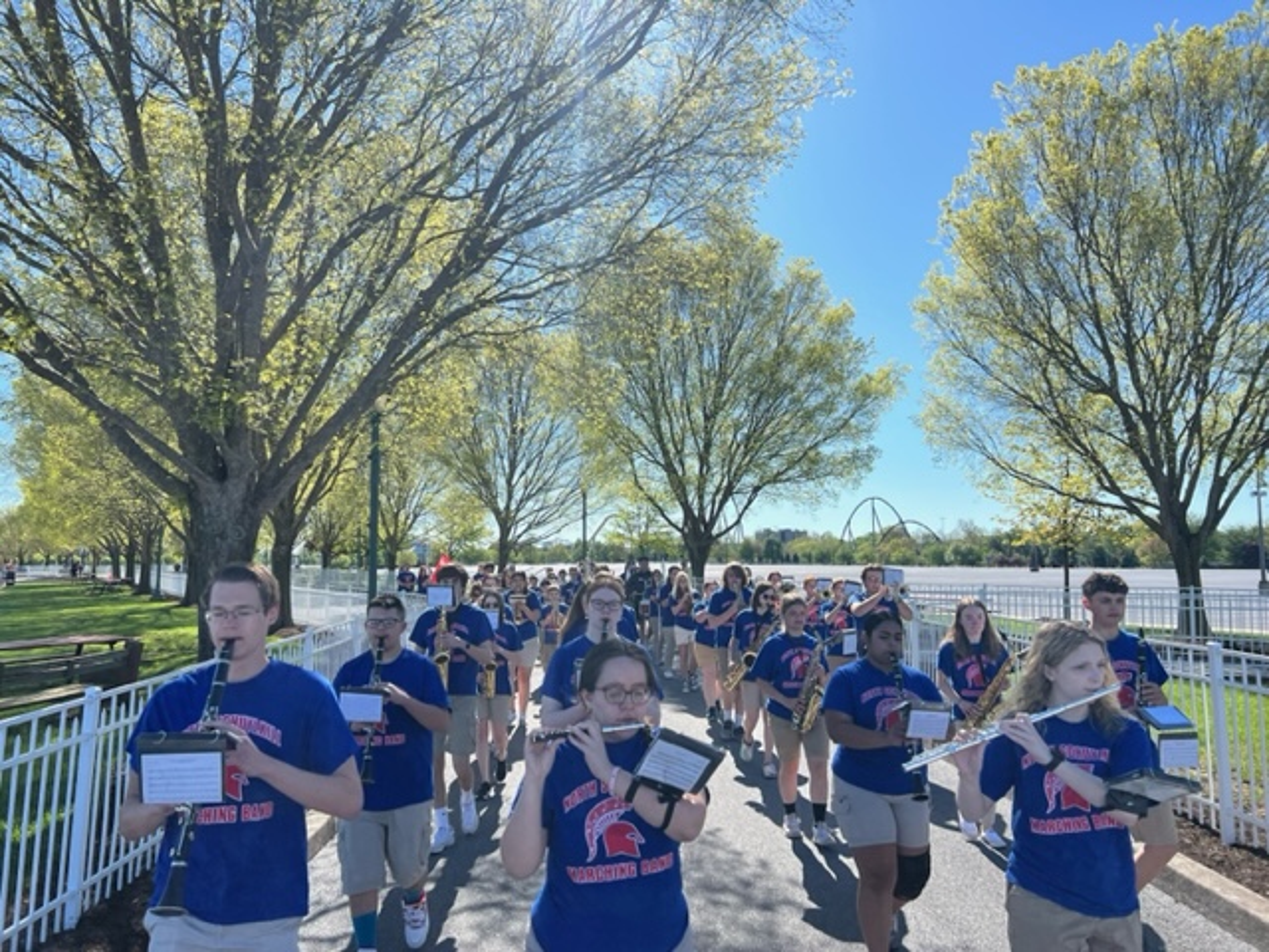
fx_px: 953
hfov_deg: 67.3
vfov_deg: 53.1
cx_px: 634
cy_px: 476
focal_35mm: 26
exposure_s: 1/2841
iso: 50
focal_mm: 5.7
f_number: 1.5
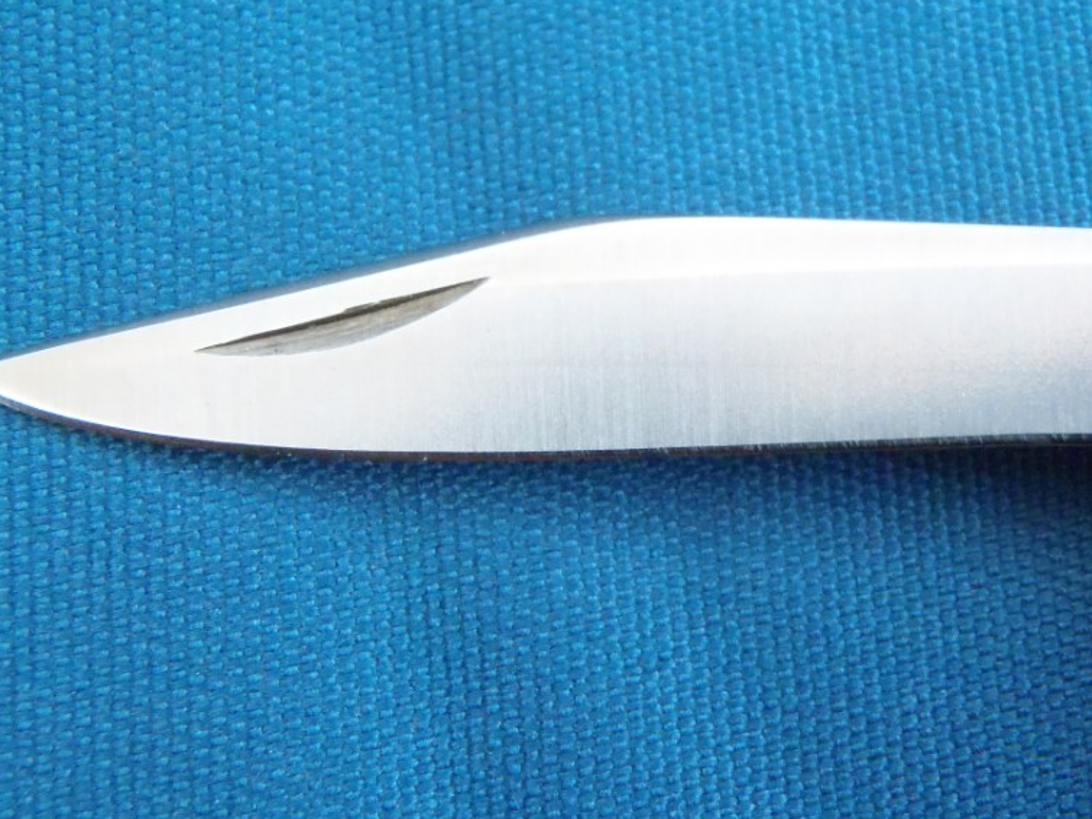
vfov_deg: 29.7
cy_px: 430
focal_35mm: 49
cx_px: 678
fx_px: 1546
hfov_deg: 38.7
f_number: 4.7
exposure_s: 1/60
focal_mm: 6.64
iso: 800
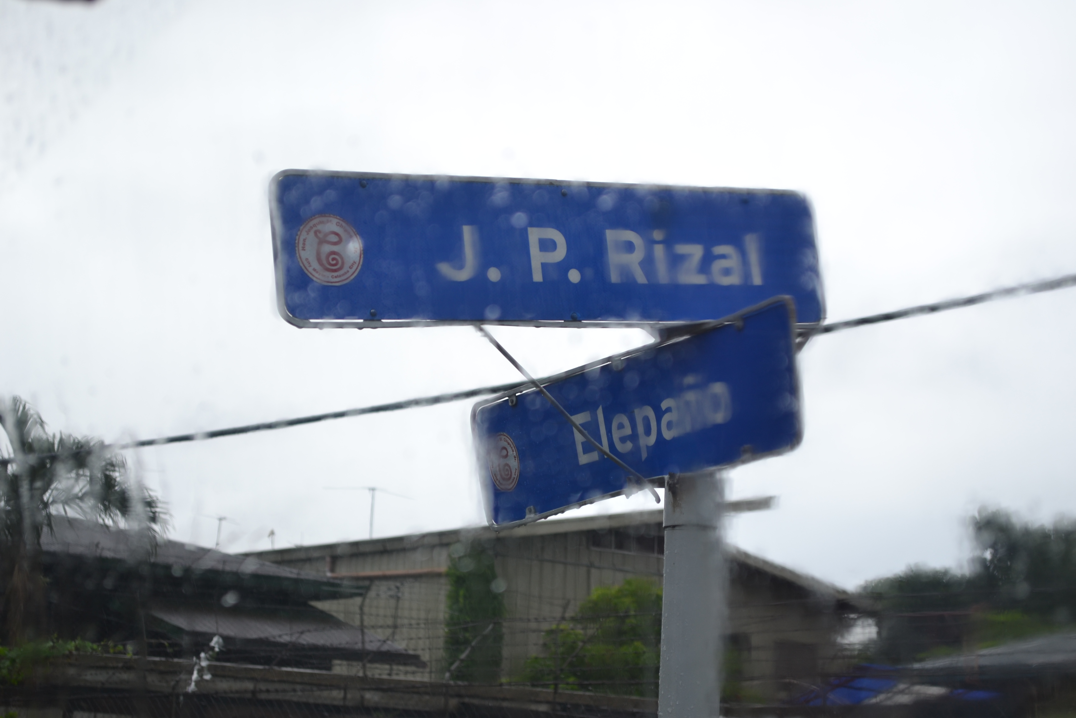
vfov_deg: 16.6
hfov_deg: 24.6
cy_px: 359
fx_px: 2466
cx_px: 538
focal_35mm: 82
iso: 100
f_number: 6.3
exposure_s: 1/160
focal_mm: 55
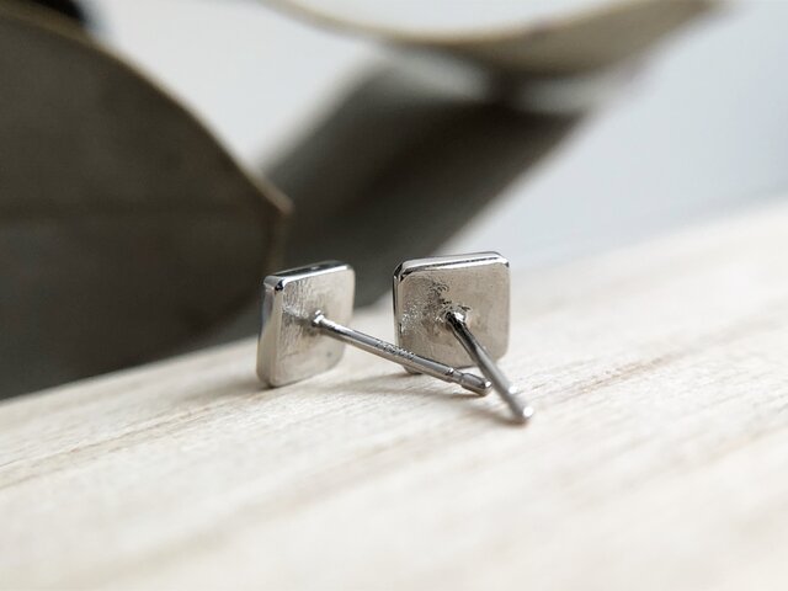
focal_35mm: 41
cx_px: 394
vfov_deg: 35.1
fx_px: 933
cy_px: 296
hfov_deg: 45.8
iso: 64
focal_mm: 3.99
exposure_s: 1/15
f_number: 1.8
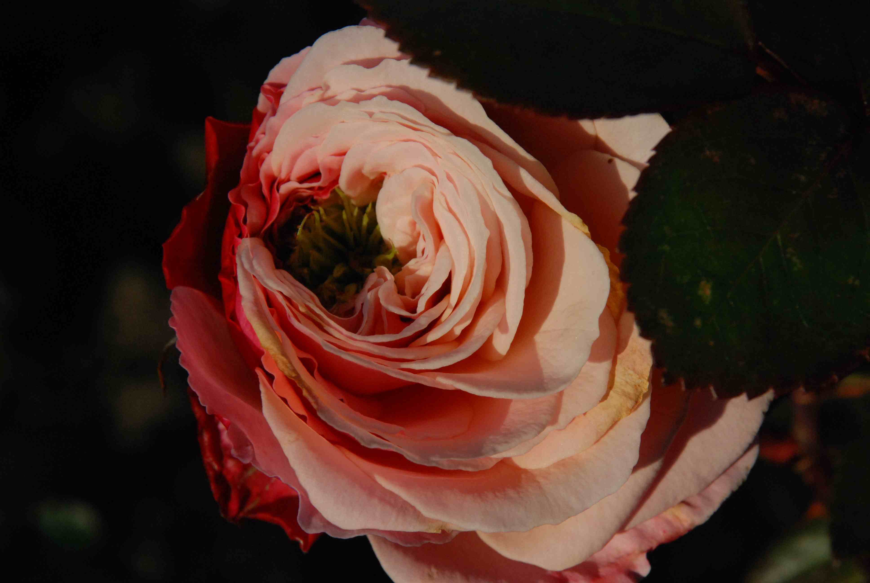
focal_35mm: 202
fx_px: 4900
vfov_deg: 6.8
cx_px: 435
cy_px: 292
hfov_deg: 10.1
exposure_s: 1/1000
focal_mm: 135
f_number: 14
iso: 640
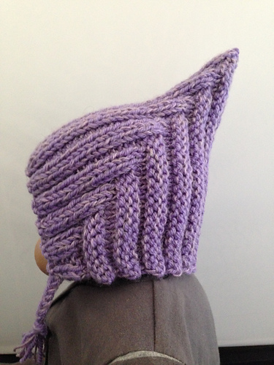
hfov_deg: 42.9
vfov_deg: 55.4
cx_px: 137
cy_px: 182
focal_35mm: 33
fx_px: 348
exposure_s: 1/15
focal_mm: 4.12
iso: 320
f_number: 2.4
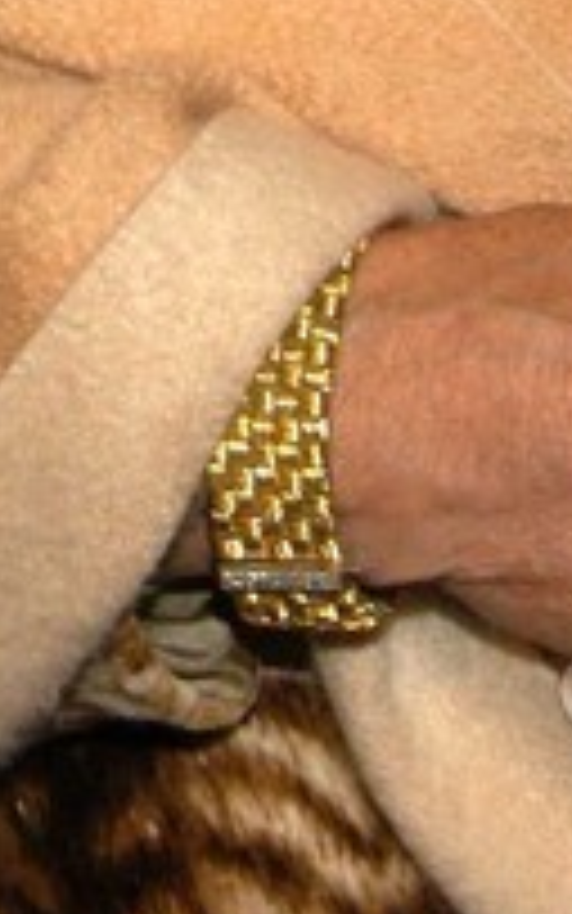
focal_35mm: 369
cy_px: -1114
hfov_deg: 3.5
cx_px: -640
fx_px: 9197
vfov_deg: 5.5
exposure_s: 1/180
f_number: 9
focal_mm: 48
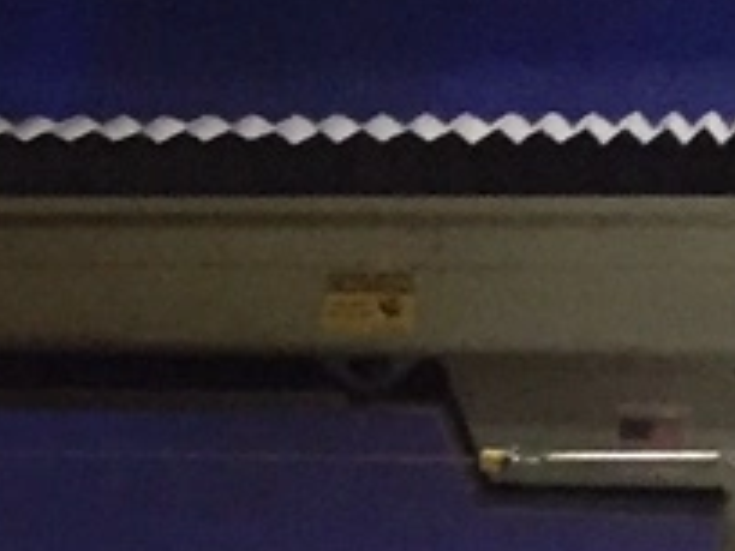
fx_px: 4926
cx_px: -1322
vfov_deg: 6.3
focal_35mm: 232
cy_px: 954
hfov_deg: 7.6
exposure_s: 1/15
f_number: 2.2
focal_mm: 4.15
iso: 250
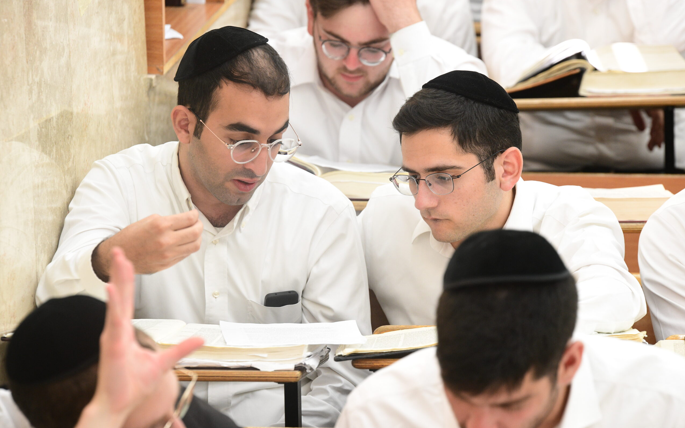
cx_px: 344
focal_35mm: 205
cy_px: 211
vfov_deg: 6.4
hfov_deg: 10.2
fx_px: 3827
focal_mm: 200
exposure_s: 1/200
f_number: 7.1
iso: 2000
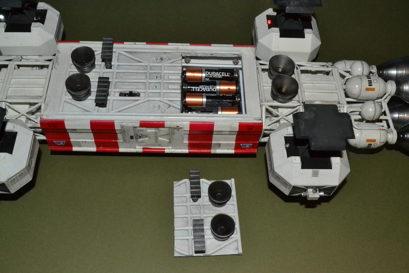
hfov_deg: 49.6
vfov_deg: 34.2
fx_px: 443
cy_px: 136
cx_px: 204
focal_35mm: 39
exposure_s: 1/60
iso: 3200
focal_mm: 26
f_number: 18
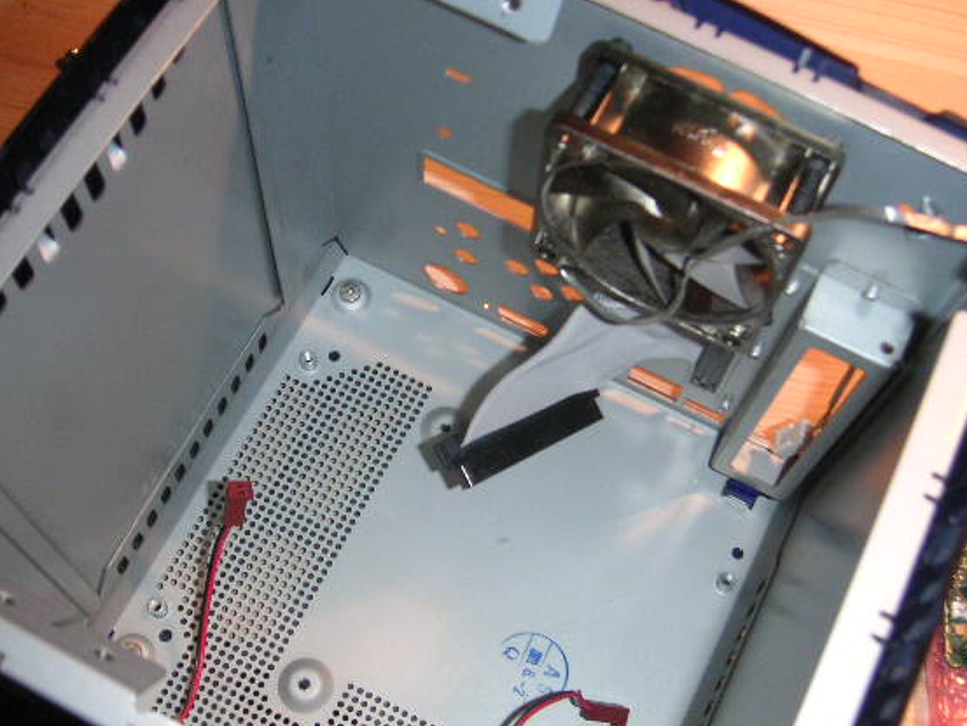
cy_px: 395
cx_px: 544
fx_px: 1229
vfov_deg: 32.9
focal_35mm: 44
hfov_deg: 42.9
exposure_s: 1/45
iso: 160
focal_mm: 6
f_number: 2.8
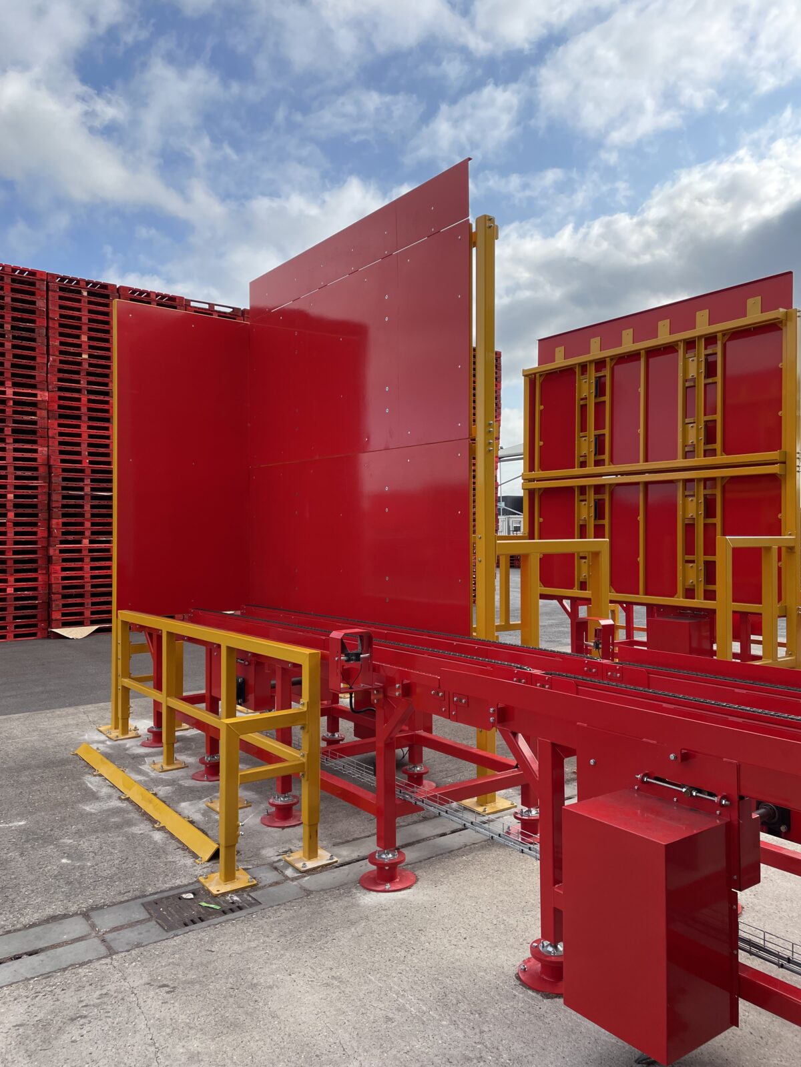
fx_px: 802
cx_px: 400
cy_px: 534
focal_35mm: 26
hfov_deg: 53.1
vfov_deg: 67.3
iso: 32
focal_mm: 4.2
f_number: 1.6
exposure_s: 1/2398
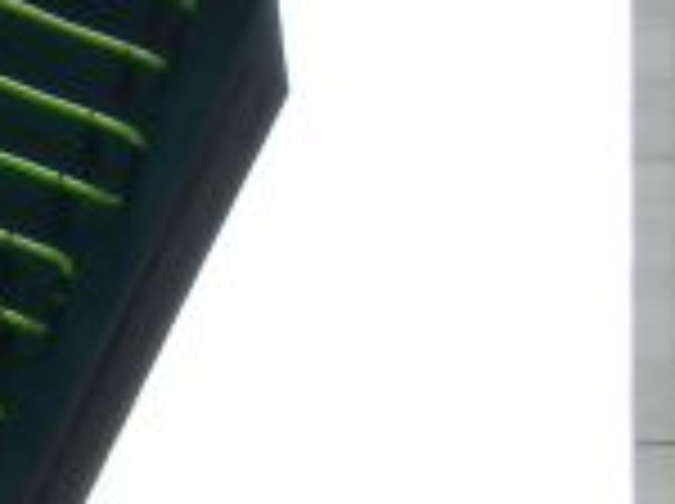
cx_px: -1022
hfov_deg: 1.1
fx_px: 35530
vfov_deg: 0.8
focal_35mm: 1825
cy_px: 1152
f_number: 5.9
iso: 125
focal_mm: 47.8
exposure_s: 1/250
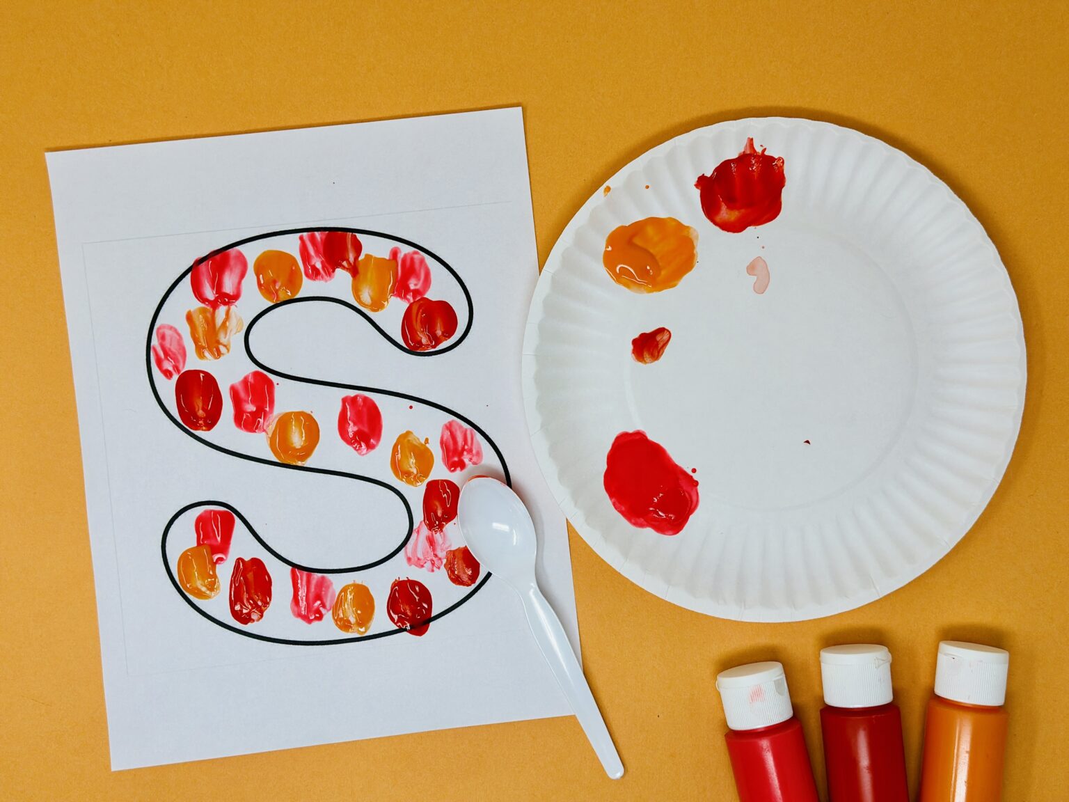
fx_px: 1482
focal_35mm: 48
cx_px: 534
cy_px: 401
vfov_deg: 30.3
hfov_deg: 39.7
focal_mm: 6.86
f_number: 1.78
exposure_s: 1/555
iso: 80
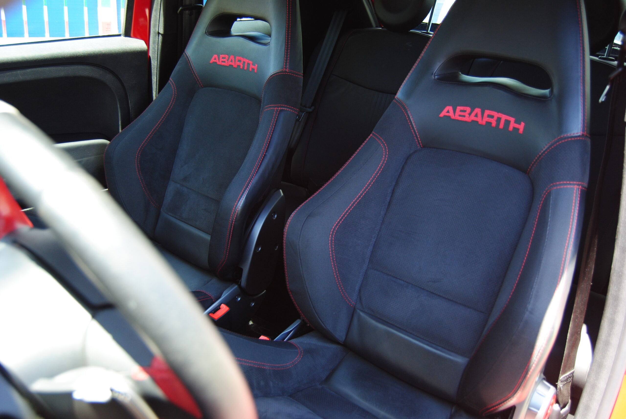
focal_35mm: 33
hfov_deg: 57.2
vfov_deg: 40.1
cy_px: 210
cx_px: 313
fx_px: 575
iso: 200
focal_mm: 22
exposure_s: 1/60
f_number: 3.8
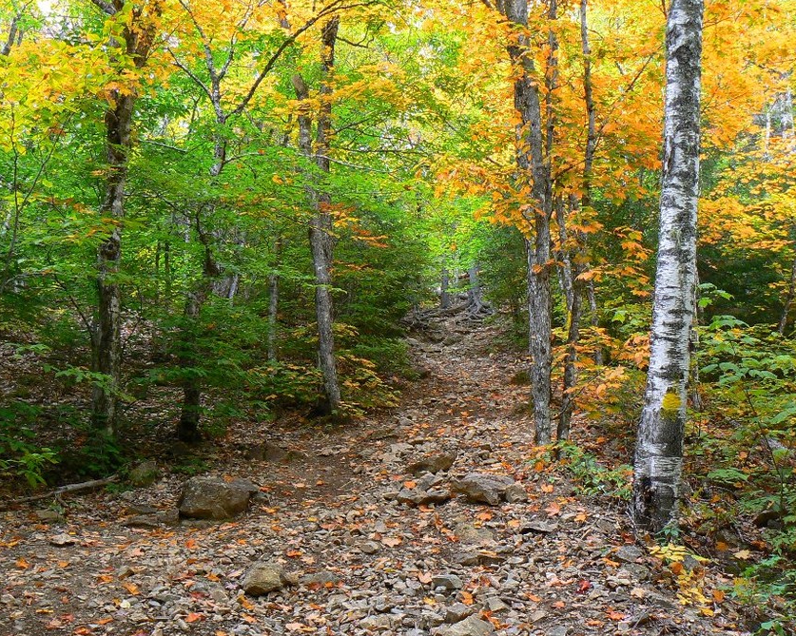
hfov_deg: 43.8
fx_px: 989
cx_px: 420
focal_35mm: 42
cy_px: 339
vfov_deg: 35.6
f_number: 4
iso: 100
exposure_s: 1/60
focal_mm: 6
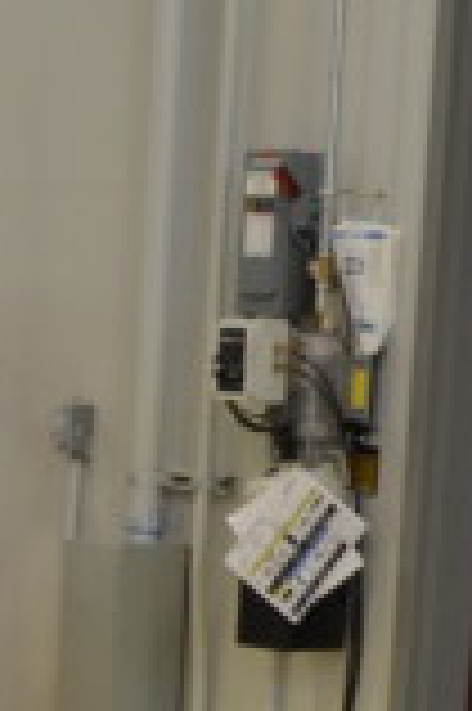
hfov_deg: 6.7
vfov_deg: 10.3
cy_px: 1022
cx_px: -679
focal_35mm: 194
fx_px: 3823
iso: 400
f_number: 4.5
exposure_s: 1/80
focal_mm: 20
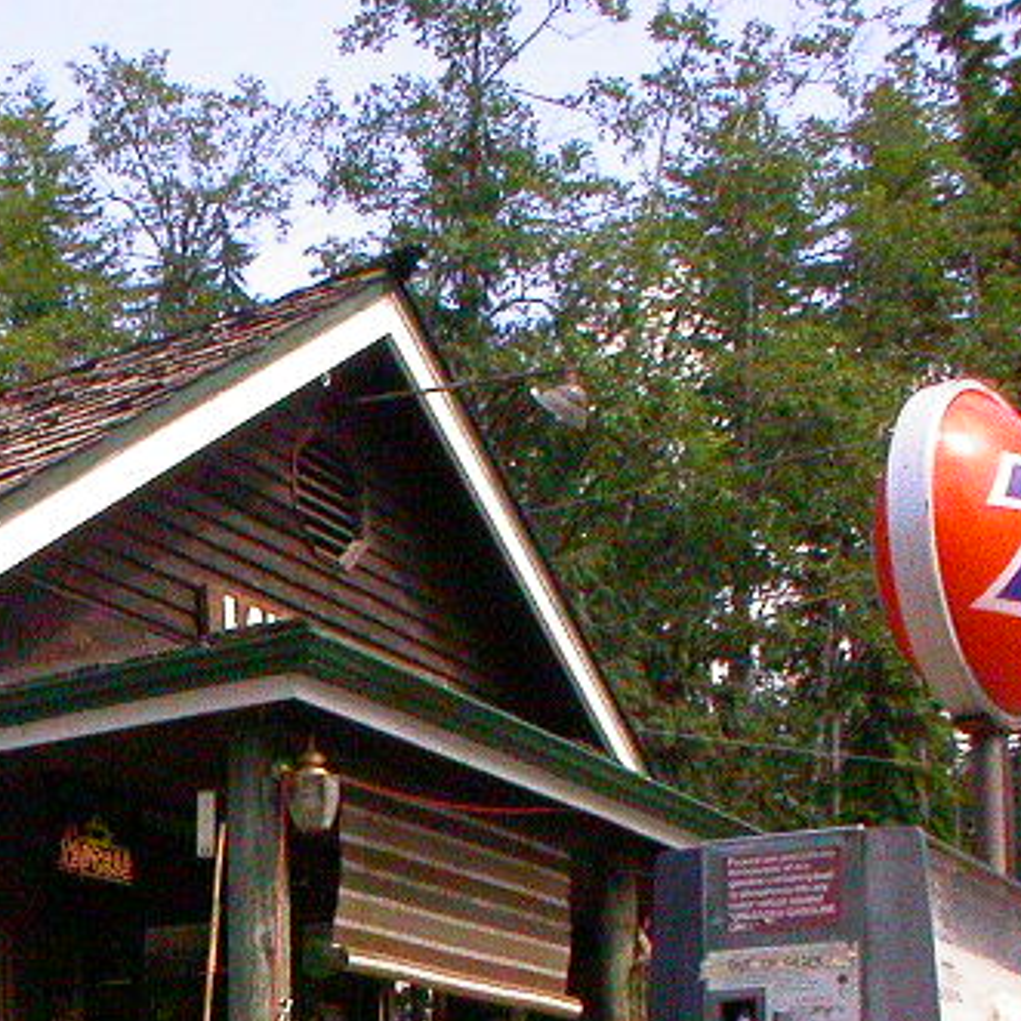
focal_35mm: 104
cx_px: -173
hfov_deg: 16.1
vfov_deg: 16.2
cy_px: 1181
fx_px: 3470
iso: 800
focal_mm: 7.85
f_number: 7.5
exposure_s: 1/921
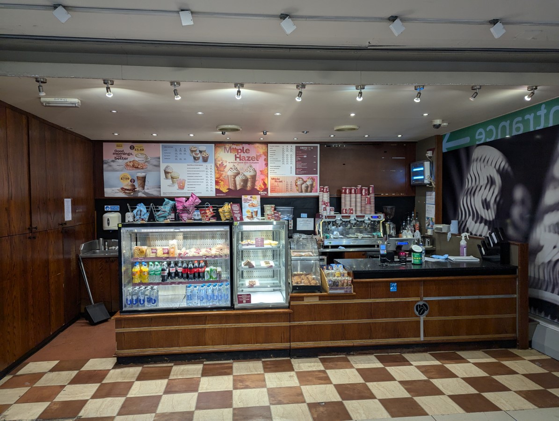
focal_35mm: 24
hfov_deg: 71.5
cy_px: 210
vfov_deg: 56.9
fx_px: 388
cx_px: 280
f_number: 1.85
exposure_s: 1/66
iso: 76
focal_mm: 6.81
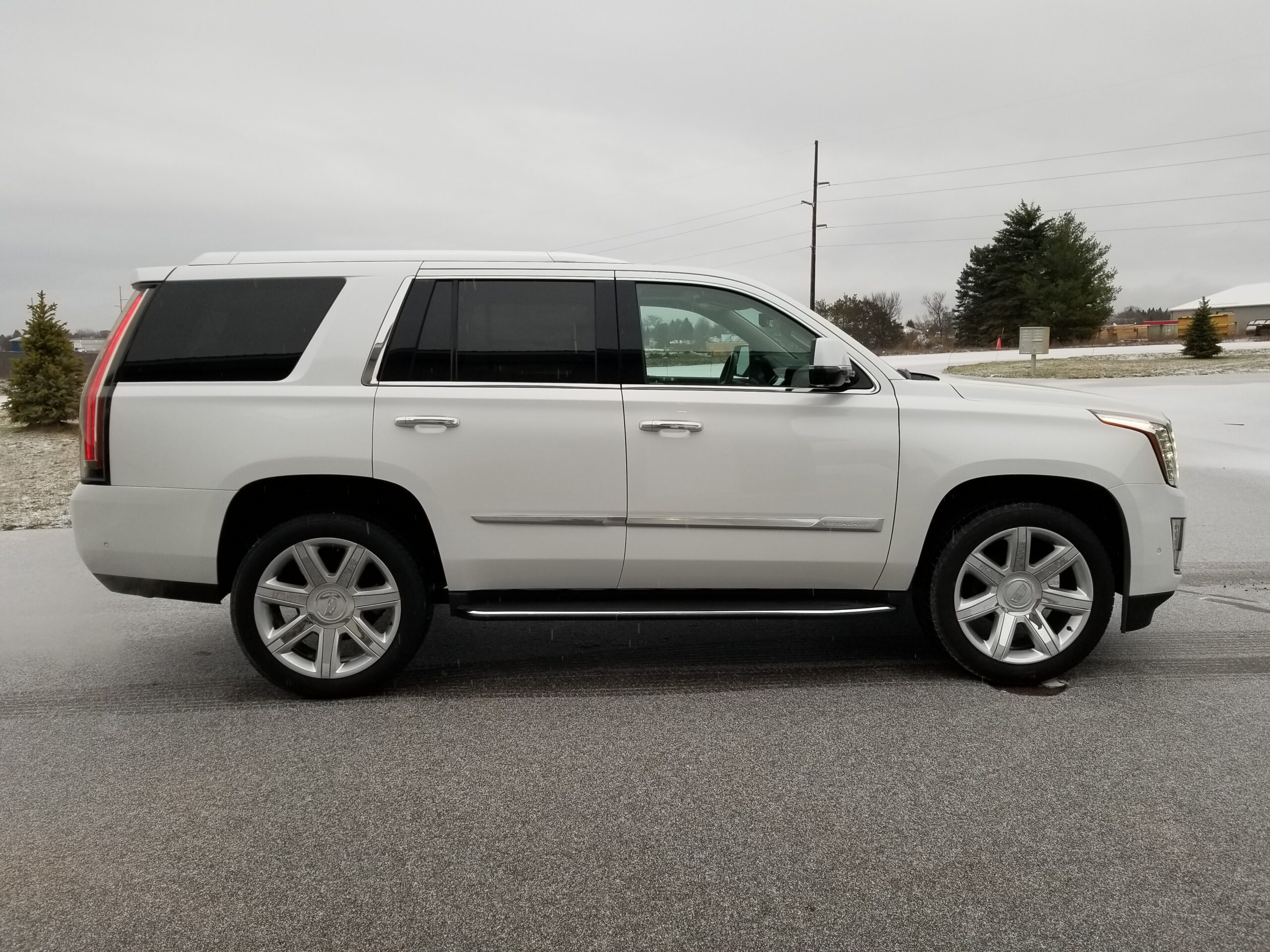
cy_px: 476
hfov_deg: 67.3
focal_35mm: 26
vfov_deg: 53.1
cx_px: 635
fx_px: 954
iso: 64
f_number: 1.7
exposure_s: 1/120
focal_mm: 4.25
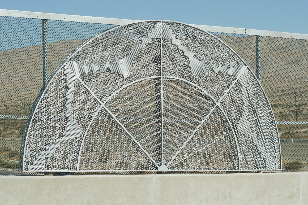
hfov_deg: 19.5
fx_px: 898
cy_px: 102
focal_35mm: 105
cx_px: 154
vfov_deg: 13.0
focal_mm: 70
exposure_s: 1/400
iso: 100
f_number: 8
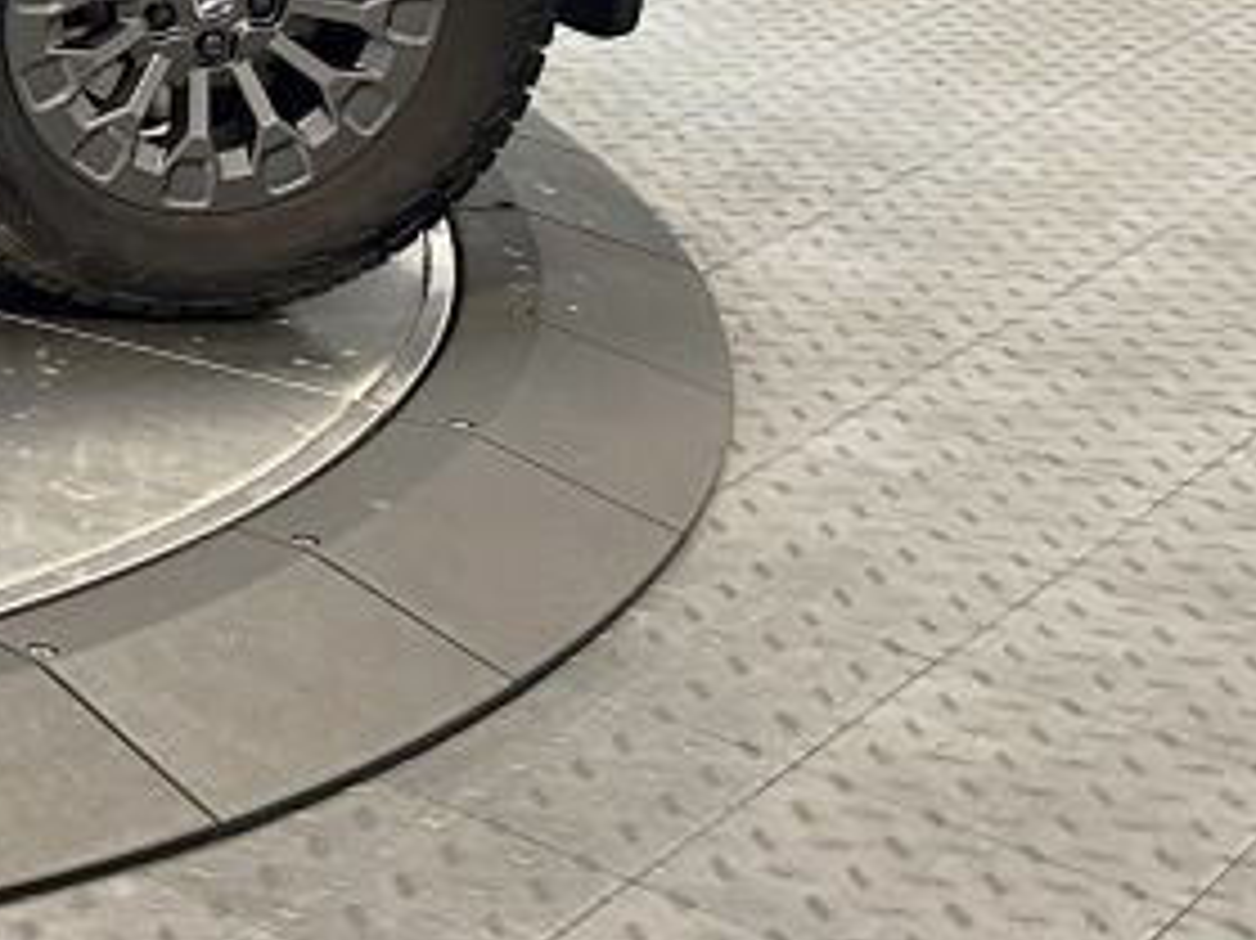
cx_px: -1044
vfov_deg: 16.5
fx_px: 3192
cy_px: 45
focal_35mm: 88
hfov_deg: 17.7
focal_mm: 6.86
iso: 800
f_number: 1.78
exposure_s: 1/60
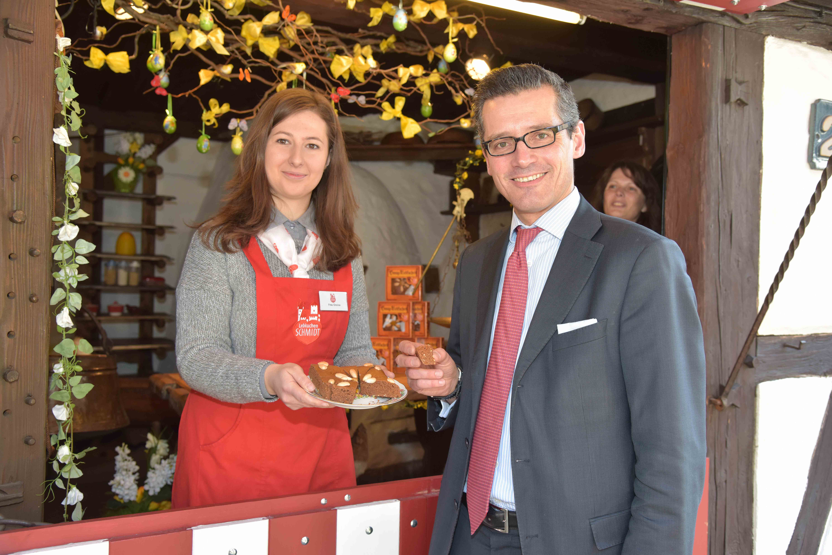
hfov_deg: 58.7
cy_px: 278
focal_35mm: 32
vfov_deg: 41.1
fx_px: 740
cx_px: 416
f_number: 4.5
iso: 500
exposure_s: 1/100
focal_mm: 32
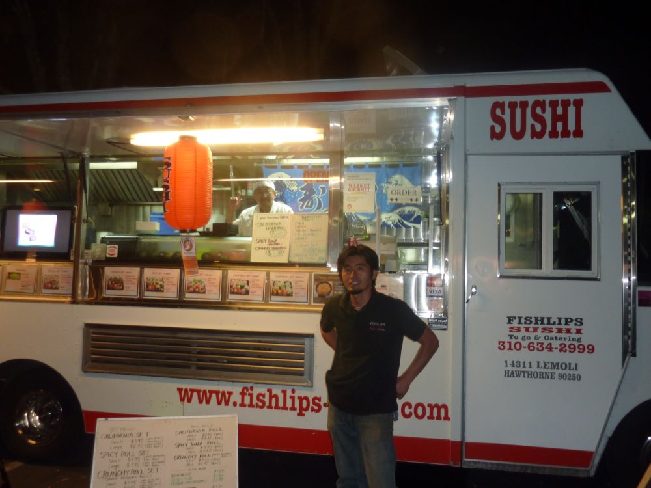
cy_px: 244
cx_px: 326
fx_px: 545
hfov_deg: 61.7
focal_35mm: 29
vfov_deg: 48.2
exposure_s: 1/8
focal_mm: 4.7
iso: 125
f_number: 3.4
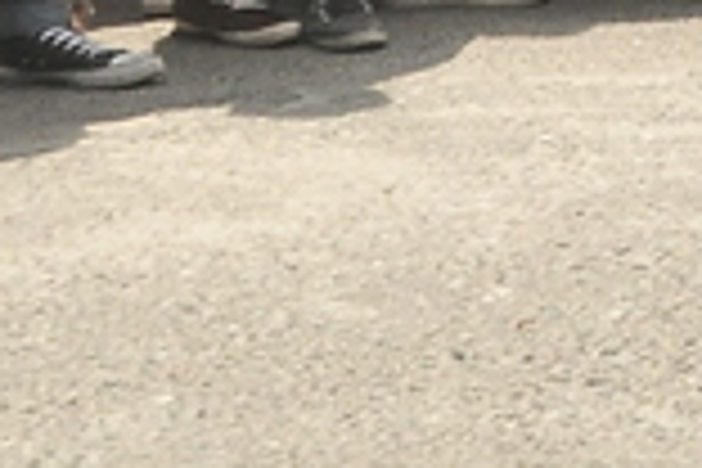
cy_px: -387
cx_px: 1876
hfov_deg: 9.9
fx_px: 3373
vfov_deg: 7.7
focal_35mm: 173
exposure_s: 1/500
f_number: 11
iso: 1000
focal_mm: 18
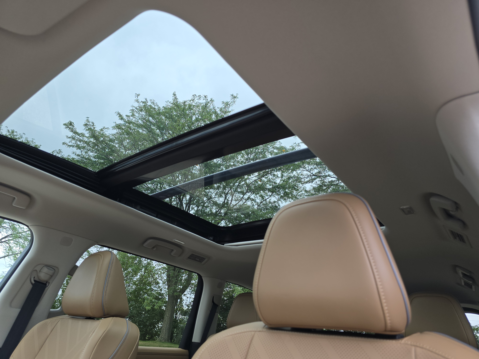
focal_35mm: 23
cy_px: 180
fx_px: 318
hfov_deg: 73.9
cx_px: 240
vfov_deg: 58.9
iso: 20
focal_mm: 6.3
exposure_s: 1/180
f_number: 1.7
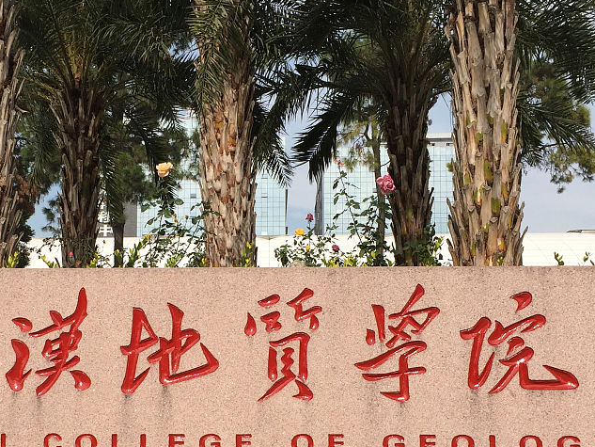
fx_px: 946
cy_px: 330
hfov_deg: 34.7
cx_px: 216
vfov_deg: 26.3
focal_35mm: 55
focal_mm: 4.15
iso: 32
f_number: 2.2
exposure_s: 1/1721
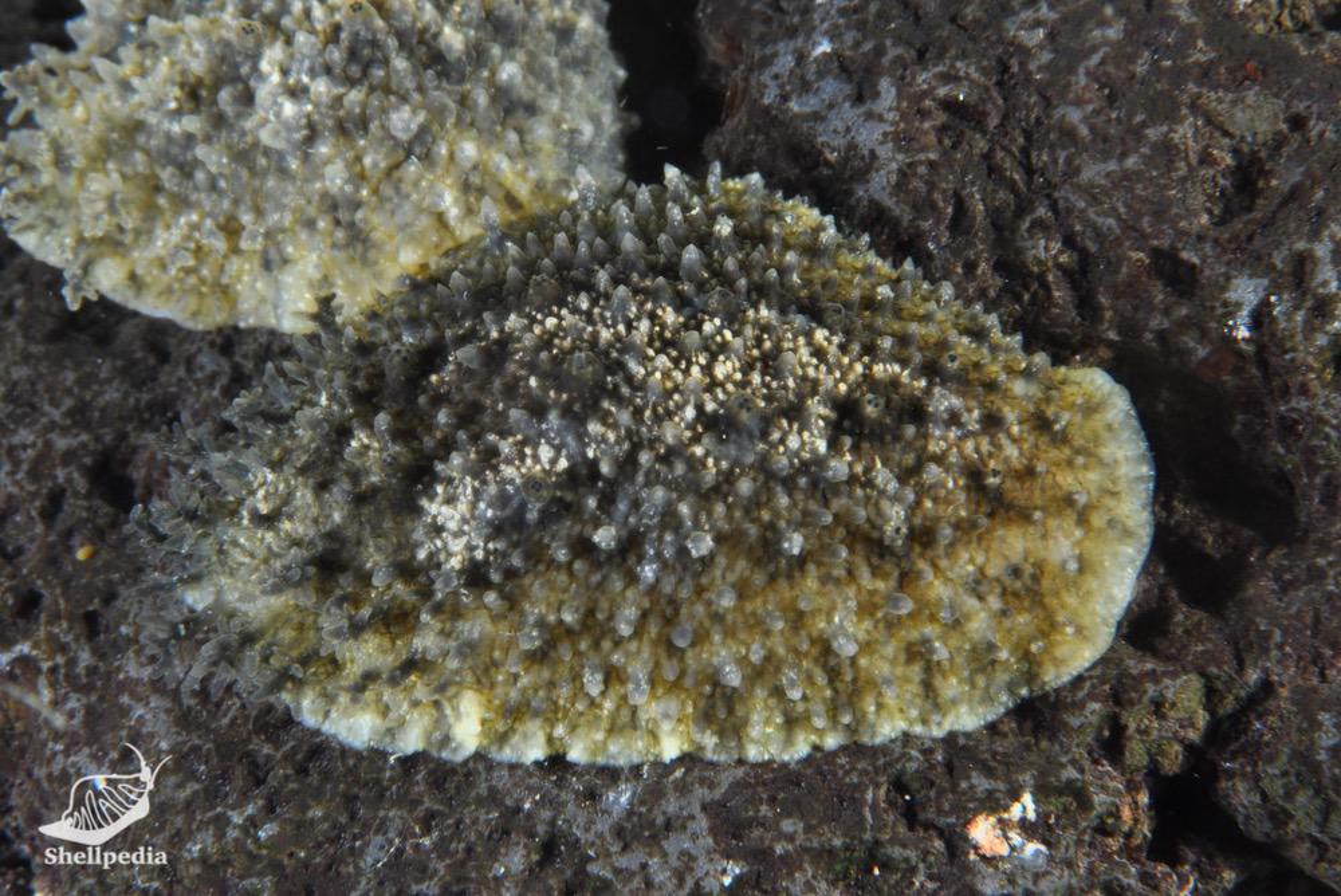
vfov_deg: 15.2
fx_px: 3354
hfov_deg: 22.6
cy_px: 448
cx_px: 670
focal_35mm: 90
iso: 400
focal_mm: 60
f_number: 29
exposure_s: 1/60
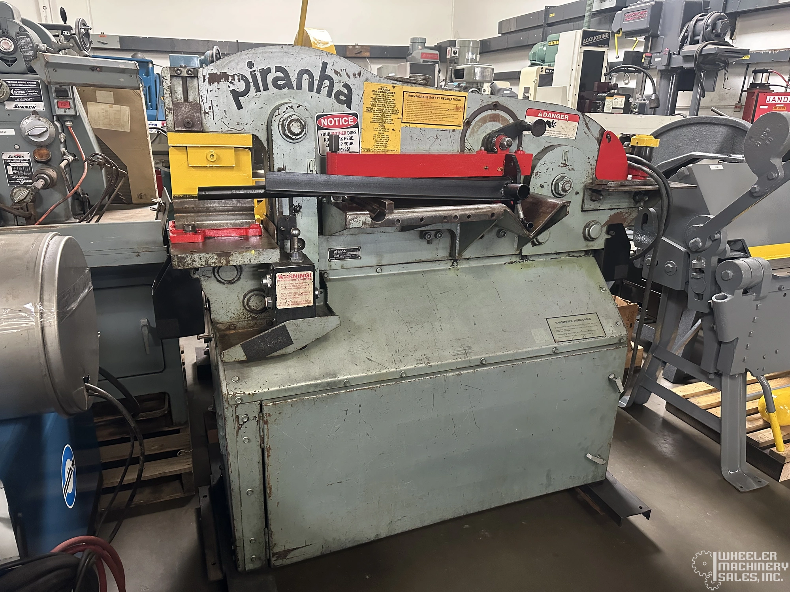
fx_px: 548
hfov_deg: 71.6
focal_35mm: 24
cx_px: 395
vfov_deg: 56.8
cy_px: 296
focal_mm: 6.86
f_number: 1.78
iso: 640
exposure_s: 1/60
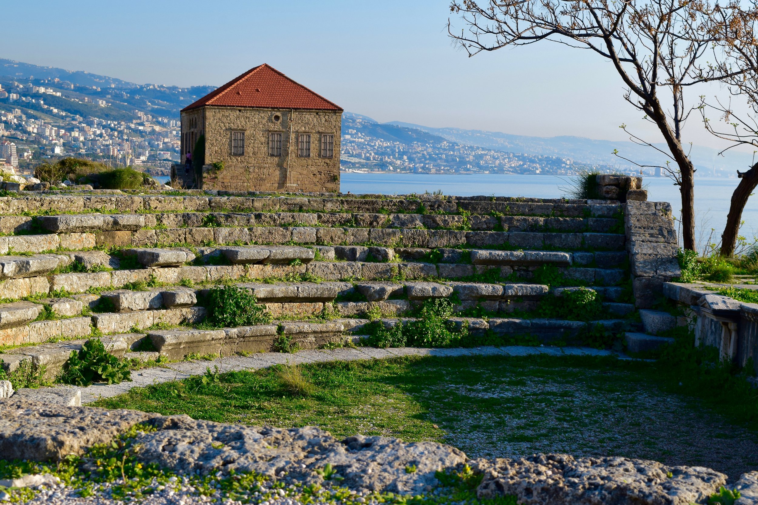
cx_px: 379
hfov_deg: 29.9
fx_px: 1421
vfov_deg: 20.2
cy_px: 252
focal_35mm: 68
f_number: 11
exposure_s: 1/400
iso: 400
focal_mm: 45
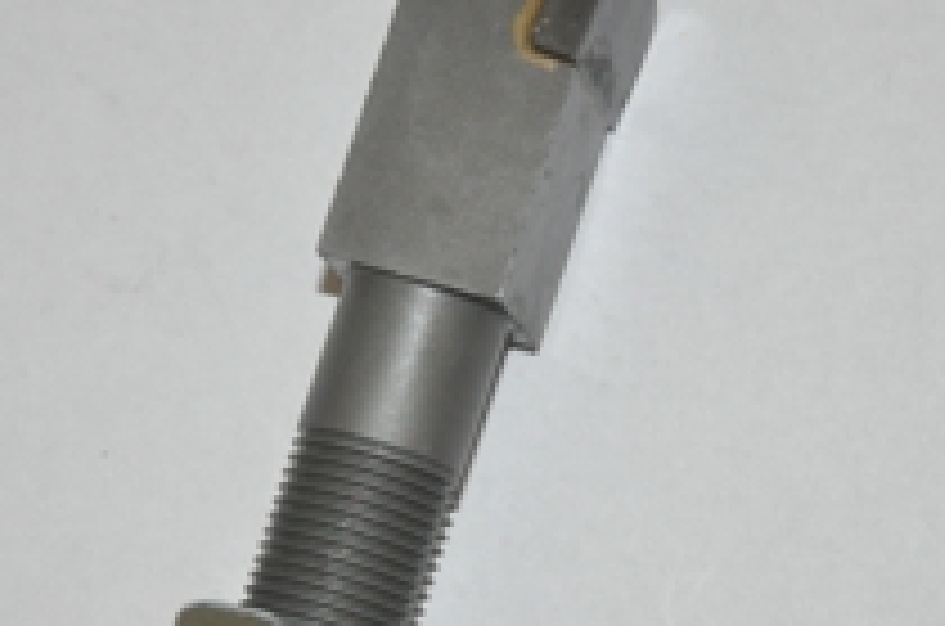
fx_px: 4662
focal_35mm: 178
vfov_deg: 7.7
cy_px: 322
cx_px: 475
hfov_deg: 11.6
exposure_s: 1/60
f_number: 5
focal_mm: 58
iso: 800
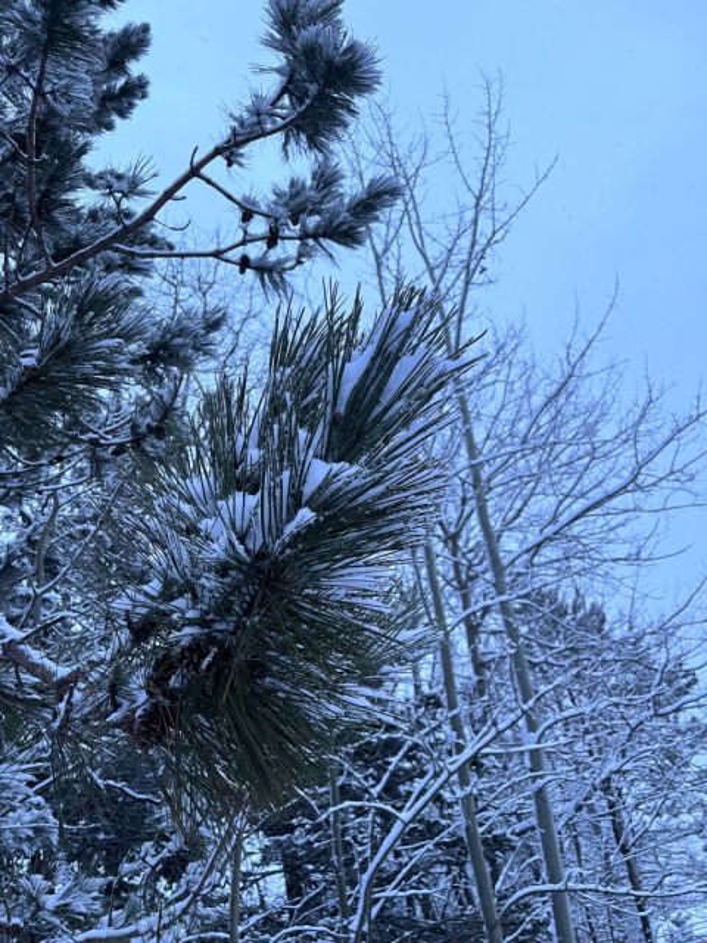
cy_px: 472
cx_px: 354
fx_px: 708
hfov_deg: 53.1
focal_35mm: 26
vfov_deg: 67.3
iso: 200
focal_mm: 5.1
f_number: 1.6
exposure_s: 1/60
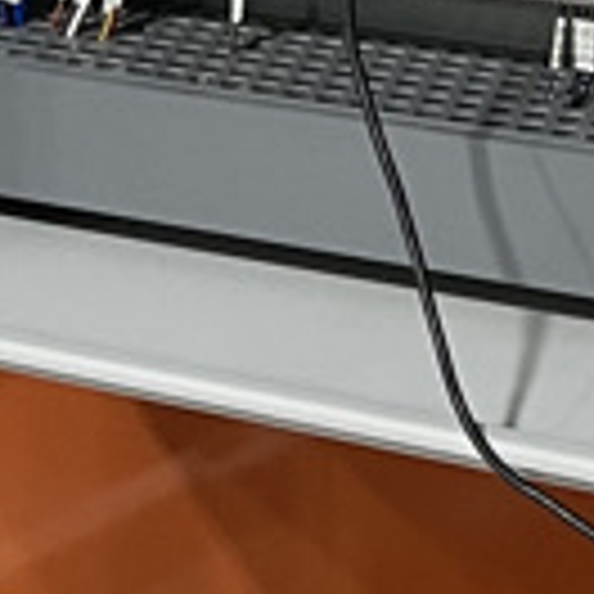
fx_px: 3456
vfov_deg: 9.4
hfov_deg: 9.2
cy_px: -428
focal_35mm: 178
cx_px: 1174
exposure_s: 1/60
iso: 400
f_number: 1.5
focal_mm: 5.7
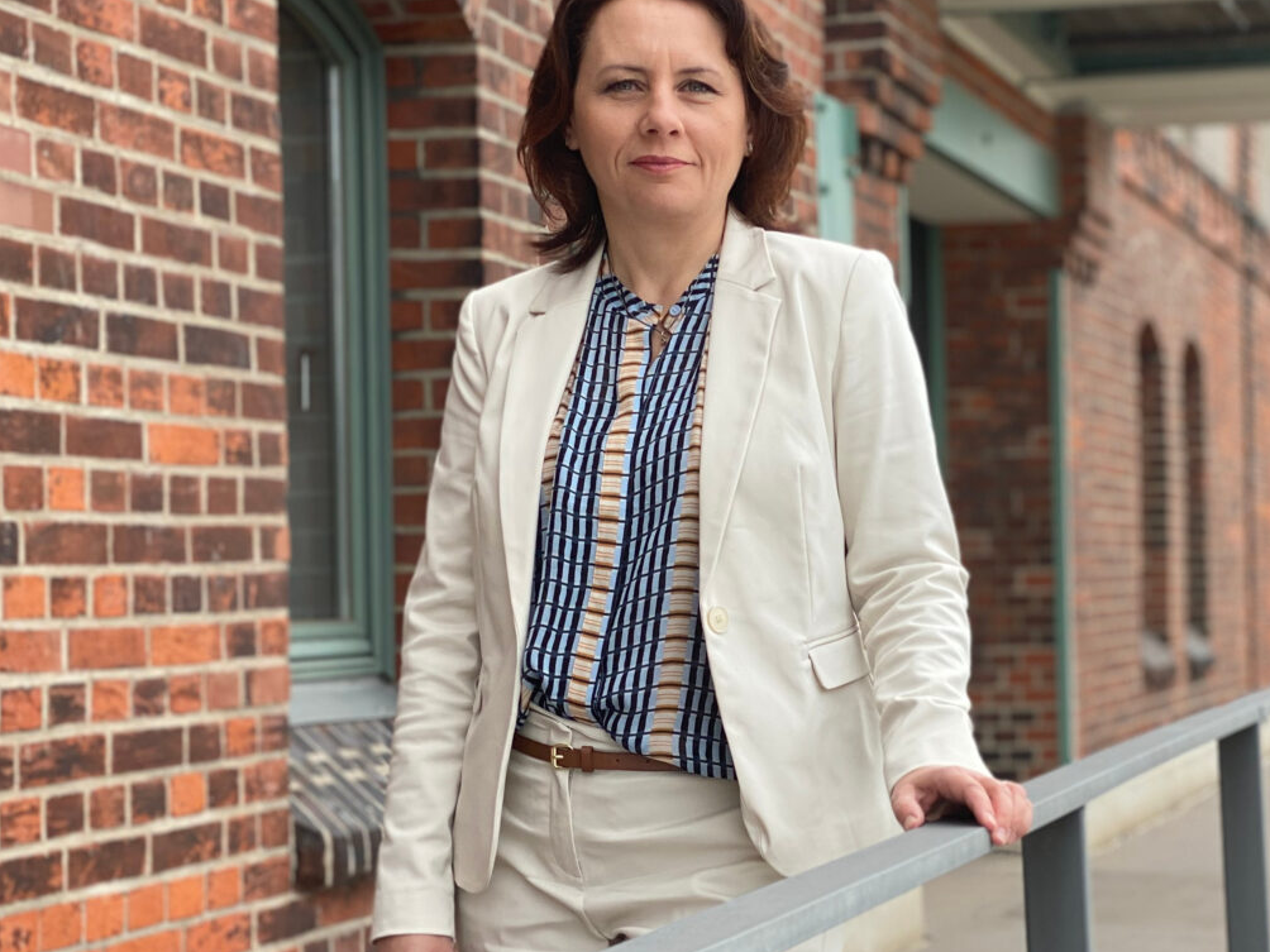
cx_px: 909
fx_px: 3192
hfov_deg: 22.3
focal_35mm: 87
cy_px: 531
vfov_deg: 17.0
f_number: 2
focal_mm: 6
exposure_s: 1/551
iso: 20
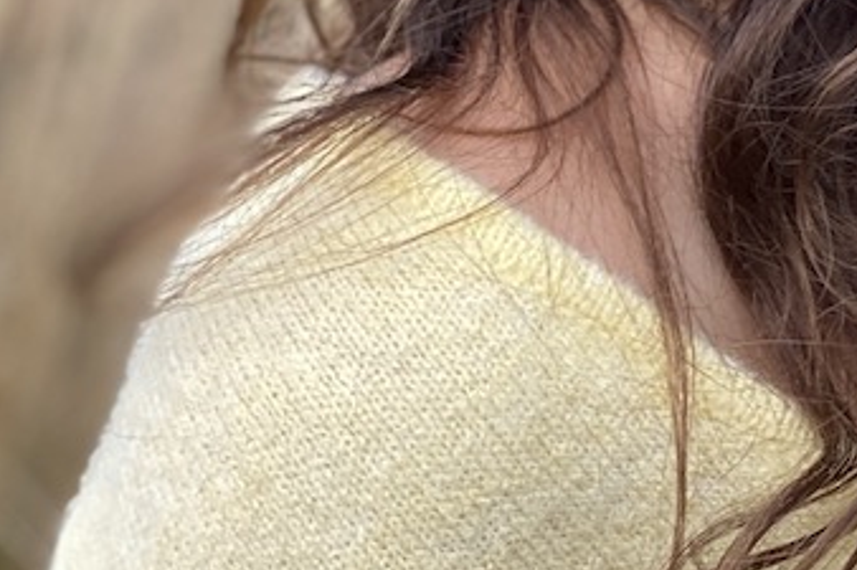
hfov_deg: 9.4
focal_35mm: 213
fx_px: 5068
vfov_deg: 6.3
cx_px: 1261
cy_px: -408
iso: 40
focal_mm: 6
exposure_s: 1/122
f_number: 2
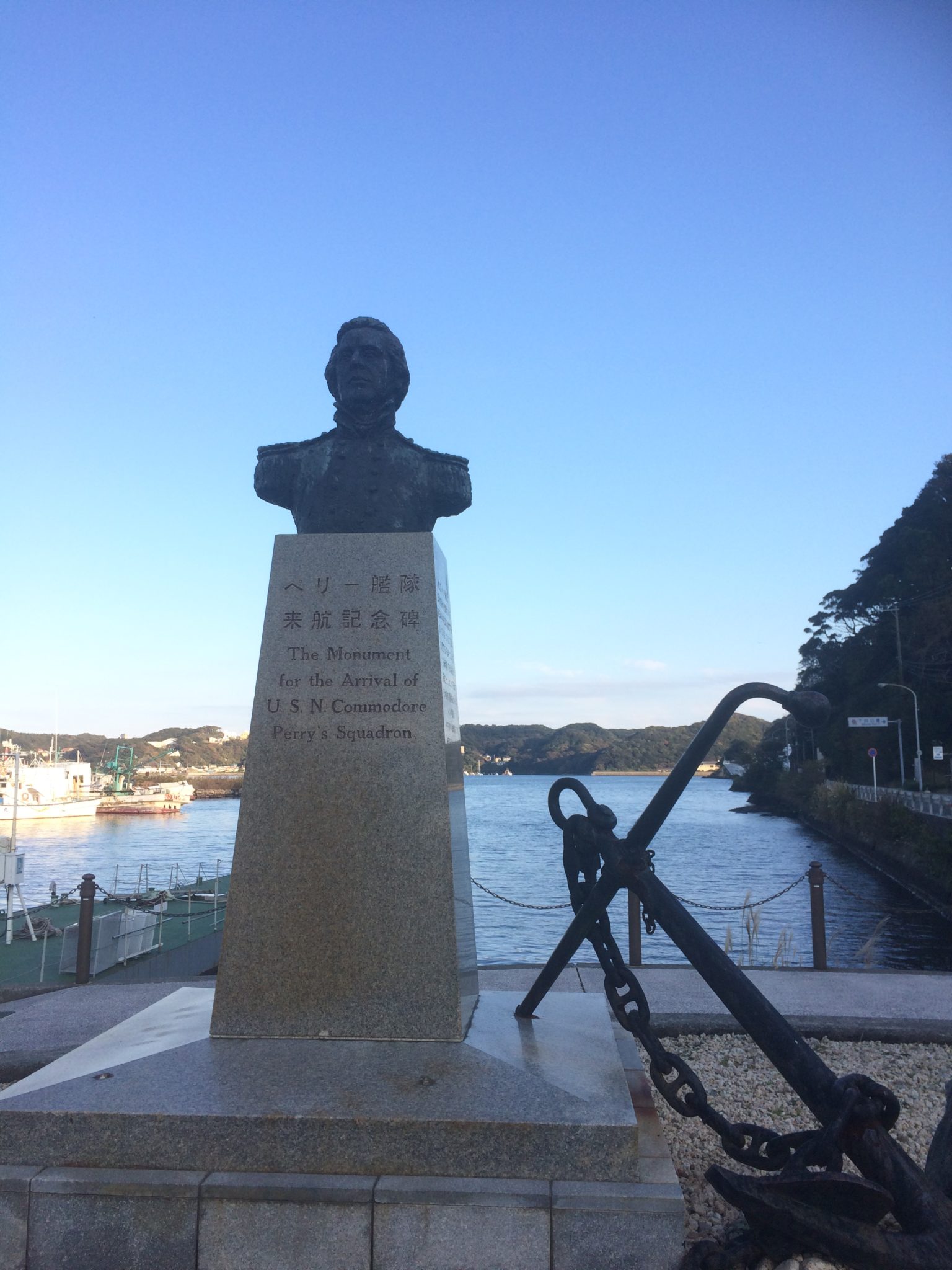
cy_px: 635
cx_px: 476
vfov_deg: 61.7
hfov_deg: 48.2
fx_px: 1063
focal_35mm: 29
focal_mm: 4.15
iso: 32
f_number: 2.2
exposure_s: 1/651
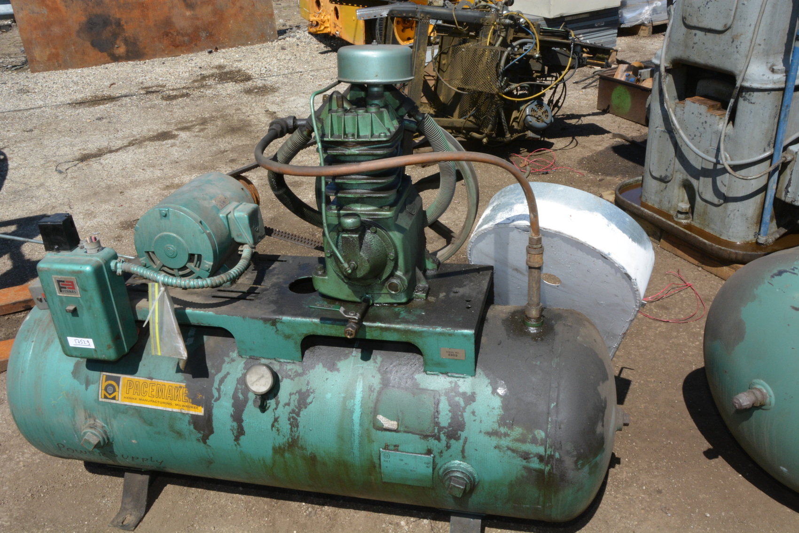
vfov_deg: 40.0
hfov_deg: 57.2
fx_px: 732
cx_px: 400
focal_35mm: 33
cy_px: 266
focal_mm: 22
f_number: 25
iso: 800
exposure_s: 1/200
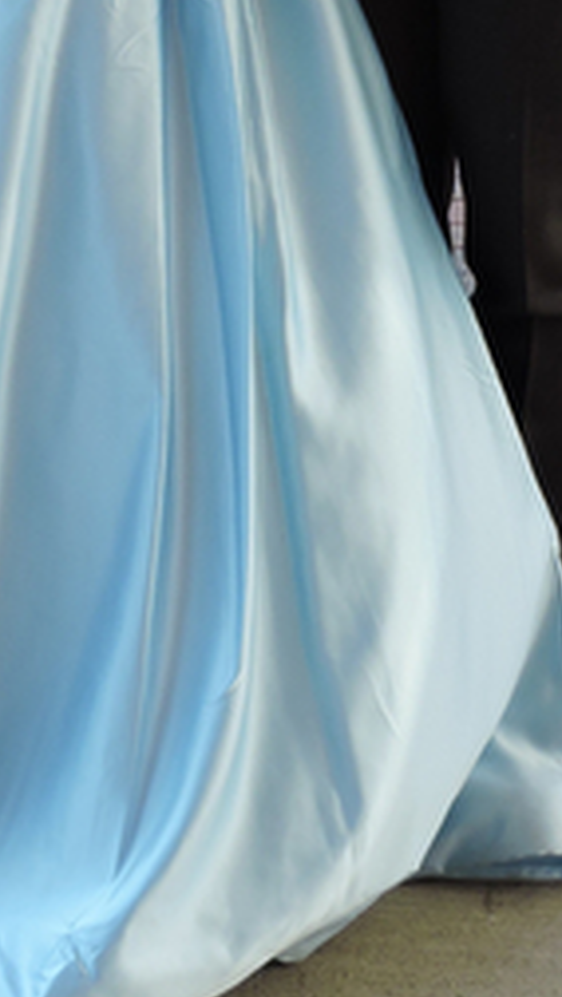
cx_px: 154
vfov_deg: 12.7
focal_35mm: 166
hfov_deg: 7.3
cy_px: -119
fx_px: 4392
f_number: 4
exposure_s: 1/200
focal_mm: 9
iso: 100
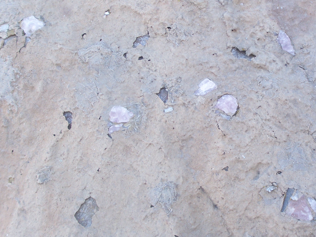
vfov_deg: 21.6
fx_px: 621
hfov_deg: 28.3
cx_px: 217
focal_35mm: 68
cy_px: 136
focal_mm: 8
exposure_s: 1/80
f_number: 4
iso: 80
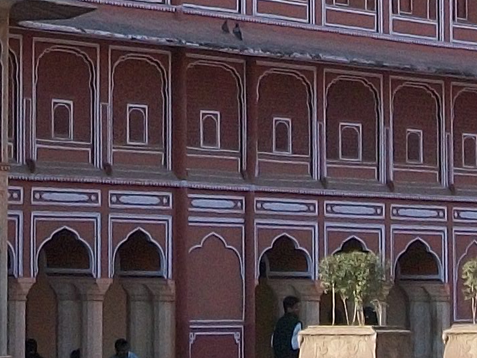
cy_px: -356
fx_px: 3335
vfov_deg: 6.0
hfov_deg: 8.1
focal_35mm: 242
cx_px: -84
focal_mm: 8.8
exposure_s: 1/500
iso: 80
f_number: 3.6
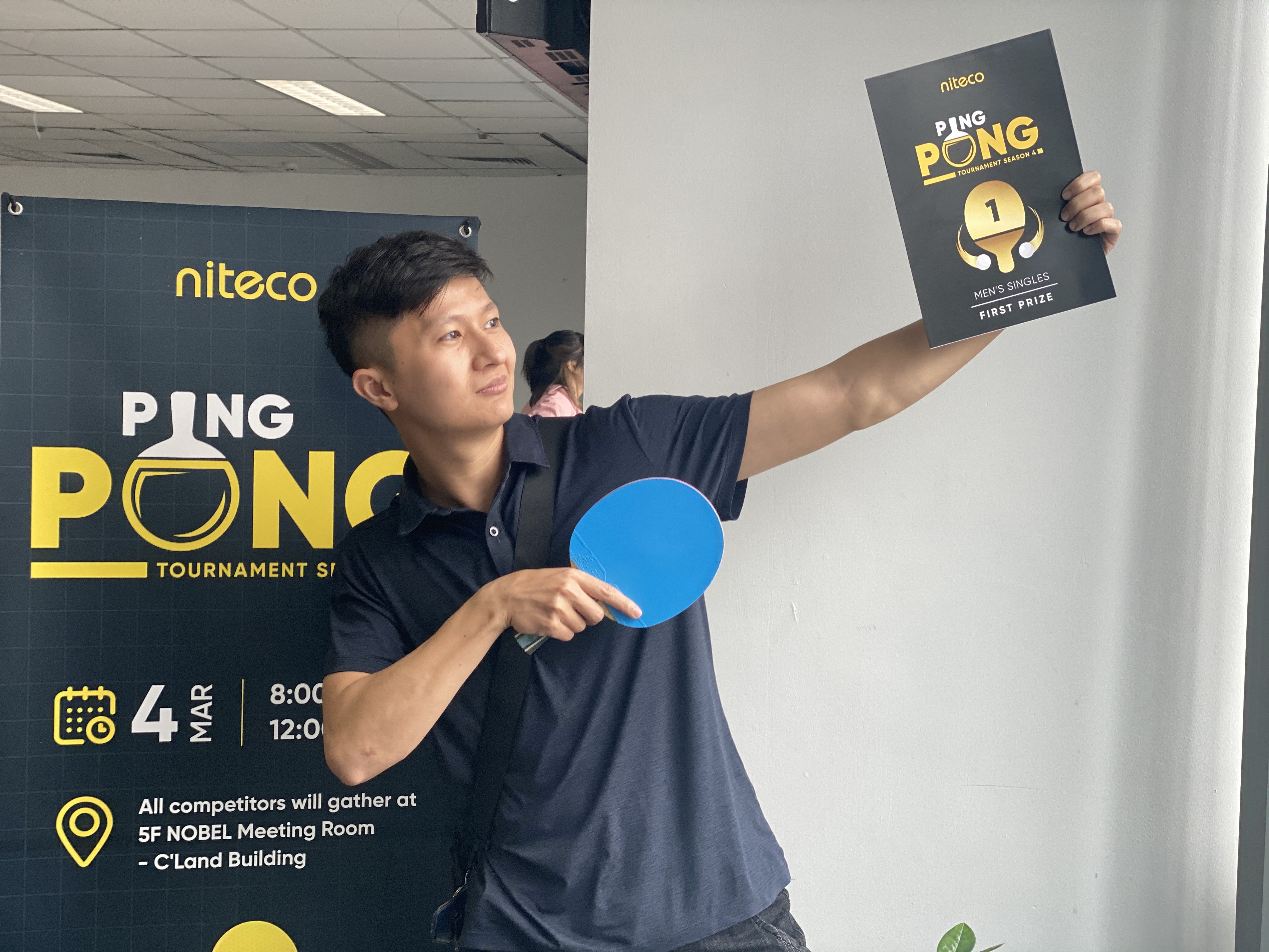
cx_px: 634
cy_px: 476
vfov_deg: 28.0
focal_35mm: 52
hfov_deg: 36.8
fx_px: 1906
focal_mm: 6
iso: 64
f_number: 2
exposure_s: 1/100
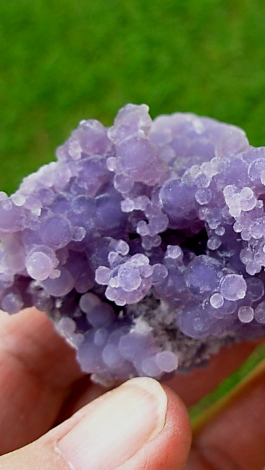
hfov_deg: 20.8
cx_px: 258
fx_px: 699
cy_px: 235
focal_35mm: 56
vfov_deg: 37.2
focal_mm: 6.3
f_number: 2.9
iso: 50
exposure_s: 1/186
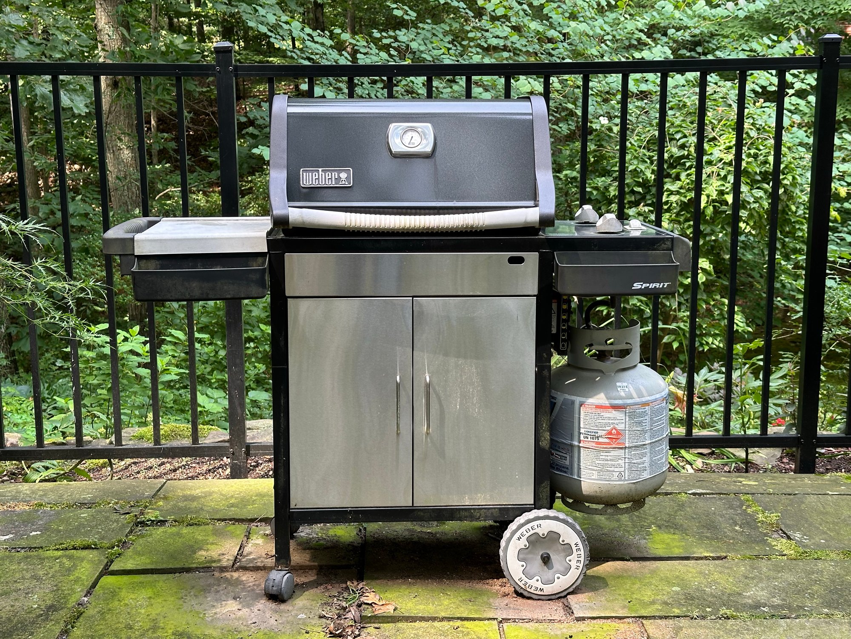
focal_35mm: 48
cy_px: 320
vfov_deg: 30.3
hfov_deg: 39.7
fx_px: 1180
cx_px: 426
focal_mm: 6.86
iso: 64
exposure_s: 1/187
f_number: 1.78
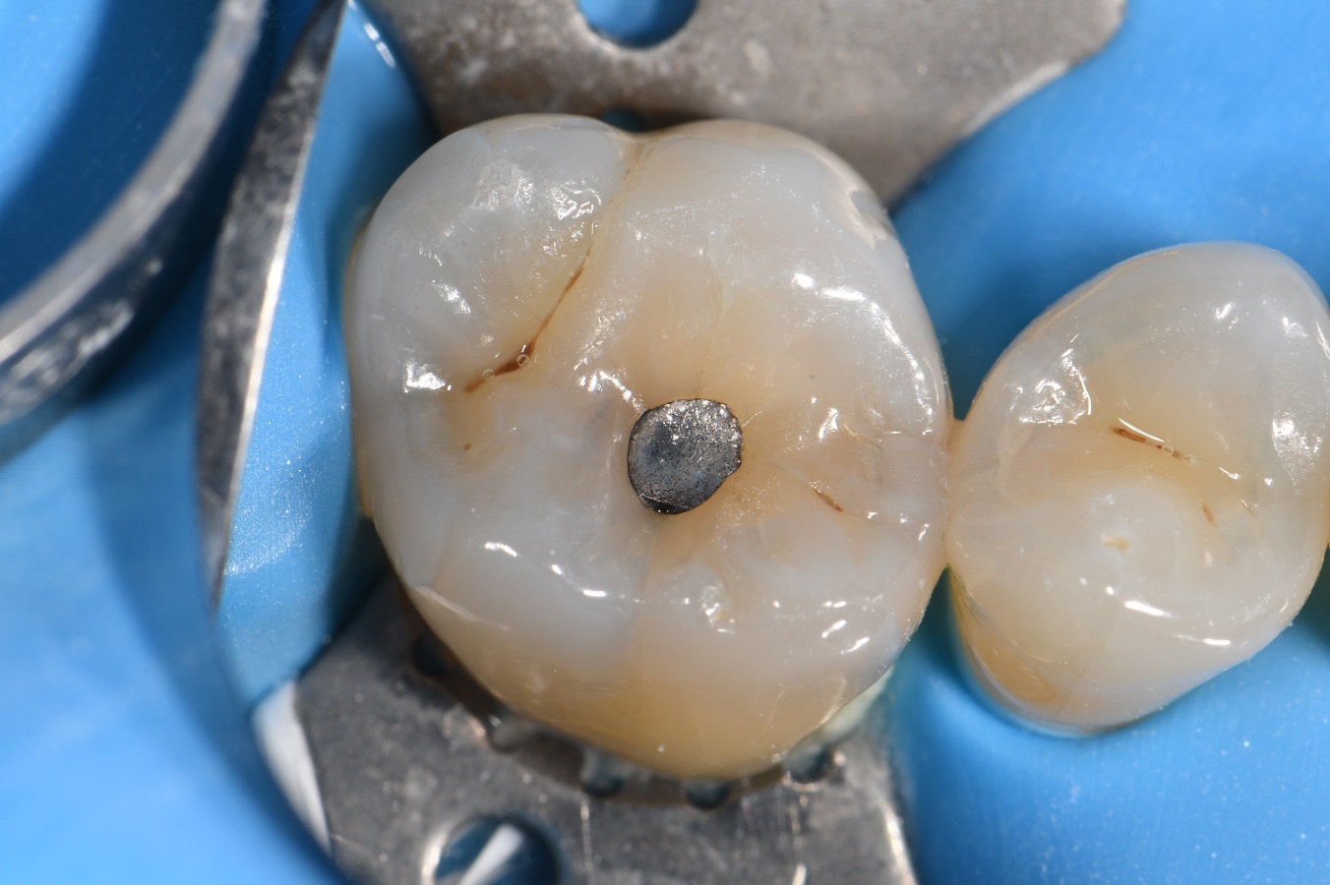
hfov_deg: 13.1
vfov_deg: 8.7
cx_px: 665
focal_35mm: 157
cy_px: 442
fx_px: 5797
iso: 200
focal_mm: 105
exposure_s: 1/160
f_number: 32
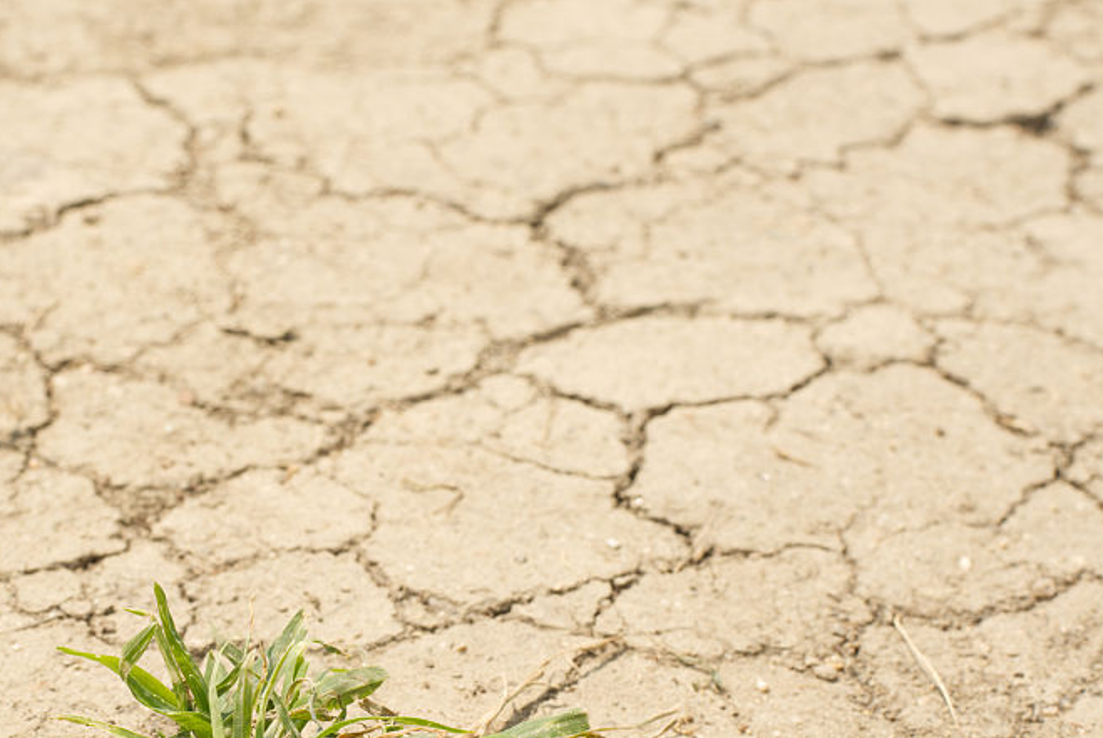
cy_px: 536
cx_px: 256
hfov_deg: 22.1
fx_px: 2791
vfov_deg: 15.0
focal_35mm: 91
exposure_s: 1/160
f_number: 11
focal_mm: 50
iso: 100
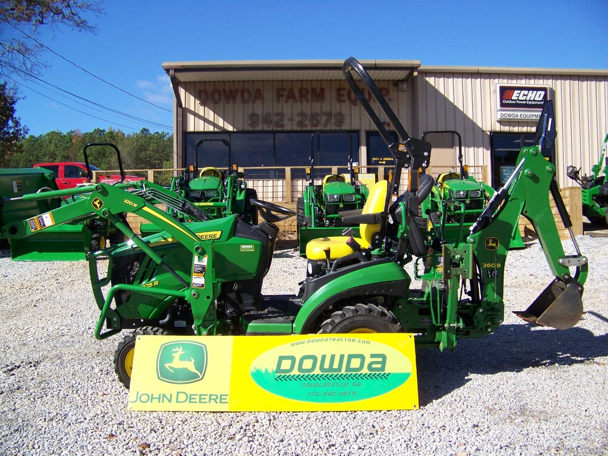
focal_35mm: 36
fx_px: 632
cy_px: 228
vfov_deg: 39.7
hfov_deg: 51.4
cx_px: 304
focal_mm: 5.85
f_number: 2.8
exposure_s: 1/800
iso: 64
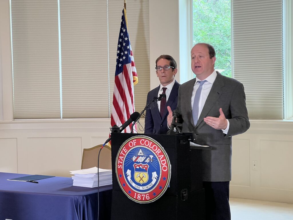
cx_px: 146
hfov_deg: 25.3
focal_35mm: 77
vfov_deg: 19.1
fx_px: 652
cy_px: 110
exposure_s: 1/120
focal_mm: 9
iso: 250
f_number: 2.8
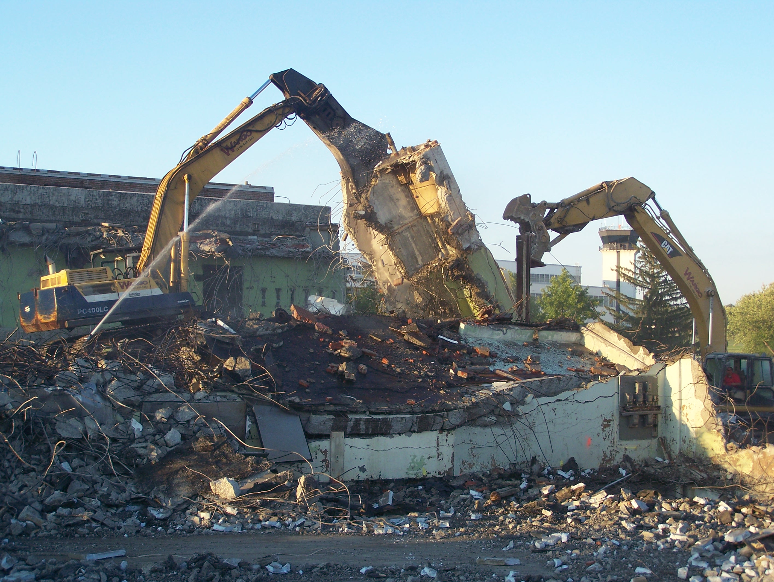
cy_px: 291
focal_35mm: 56
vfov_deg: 26.1
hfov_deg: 34.3
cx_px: 387
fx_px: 1253
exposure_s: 1/250
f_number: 3.1
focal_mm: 9.3
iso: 80
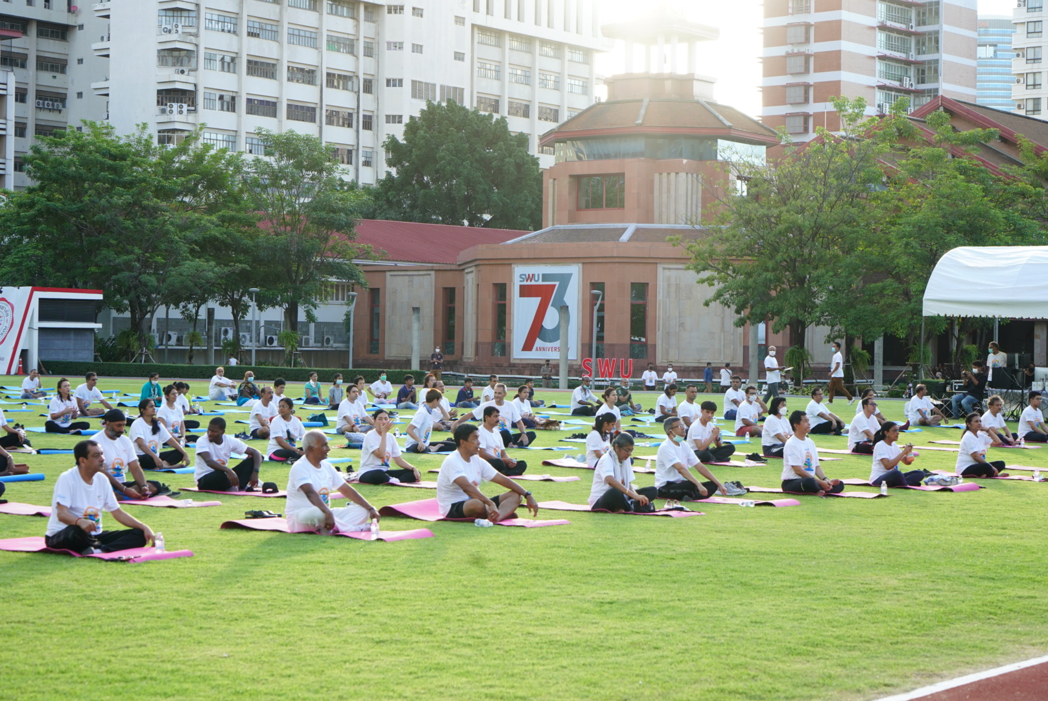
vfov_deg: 19.5
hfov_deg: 28.8
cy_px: 350
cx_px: 524
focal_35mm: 70
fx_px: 2039
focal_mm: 70
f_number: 7.1
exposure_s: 1/250
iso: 800
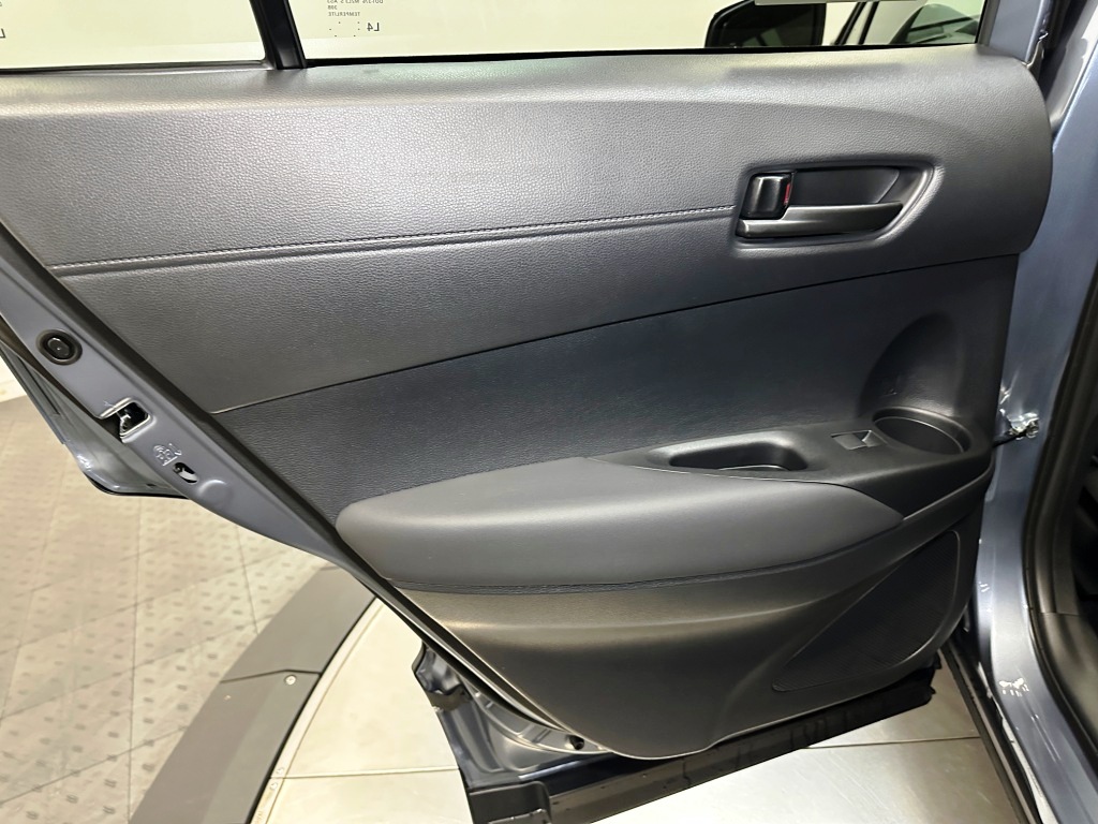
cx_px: 549
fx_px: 761
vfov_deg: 56.8
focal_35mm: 24
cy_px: 412
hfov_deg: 71.6
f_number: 1.78
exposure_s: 1/40
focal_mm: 6.86
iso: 800
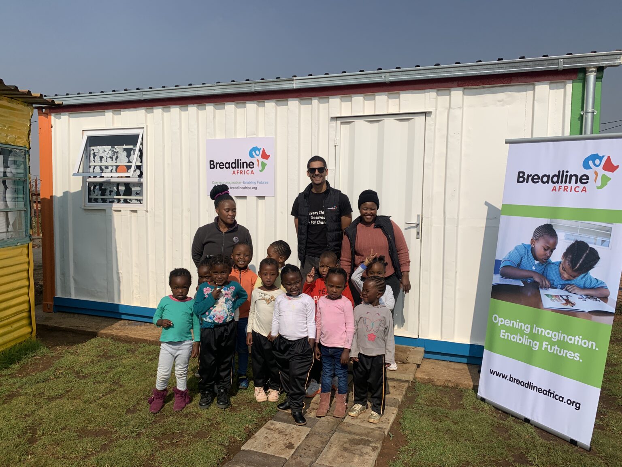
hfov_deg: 67.3
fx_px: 467
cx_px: 311
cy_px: 234
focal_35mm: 26
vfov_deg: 53.1
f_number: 1.8
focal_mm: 4.25
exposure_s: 1/5714
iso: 25
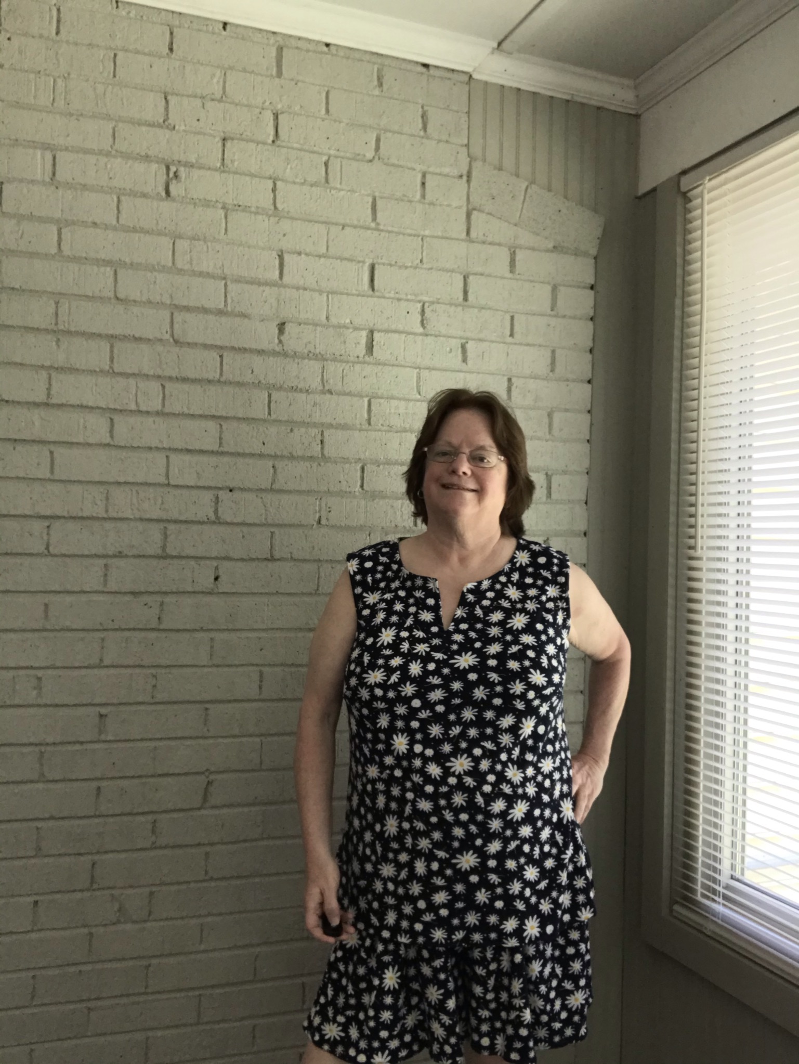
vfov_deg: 56.8
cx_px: 400
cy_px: 532
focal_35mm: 32
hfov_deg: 44.2
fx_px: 984
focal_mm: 2.87
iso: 50
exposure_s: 1/30
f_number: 2.2
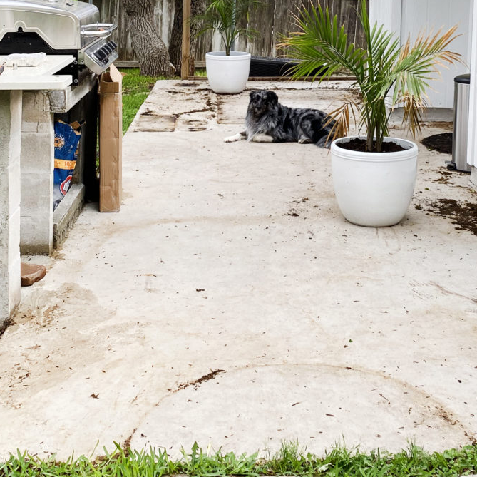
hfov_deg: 30.8
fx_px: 857
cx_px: 322
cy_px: 42
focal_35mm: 55
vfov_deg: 29.7
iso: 32
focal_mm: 4.25
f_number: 1.8
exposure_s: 1/367
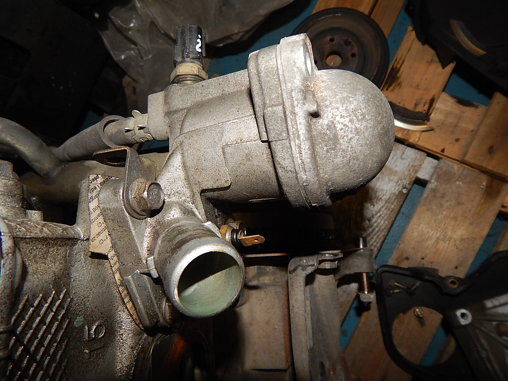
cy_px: 190
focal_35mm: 23
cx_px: 254
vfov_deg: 58.9
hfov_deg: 73.9
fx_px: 338
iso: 200
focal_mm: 4
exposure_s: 1/30
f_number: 6
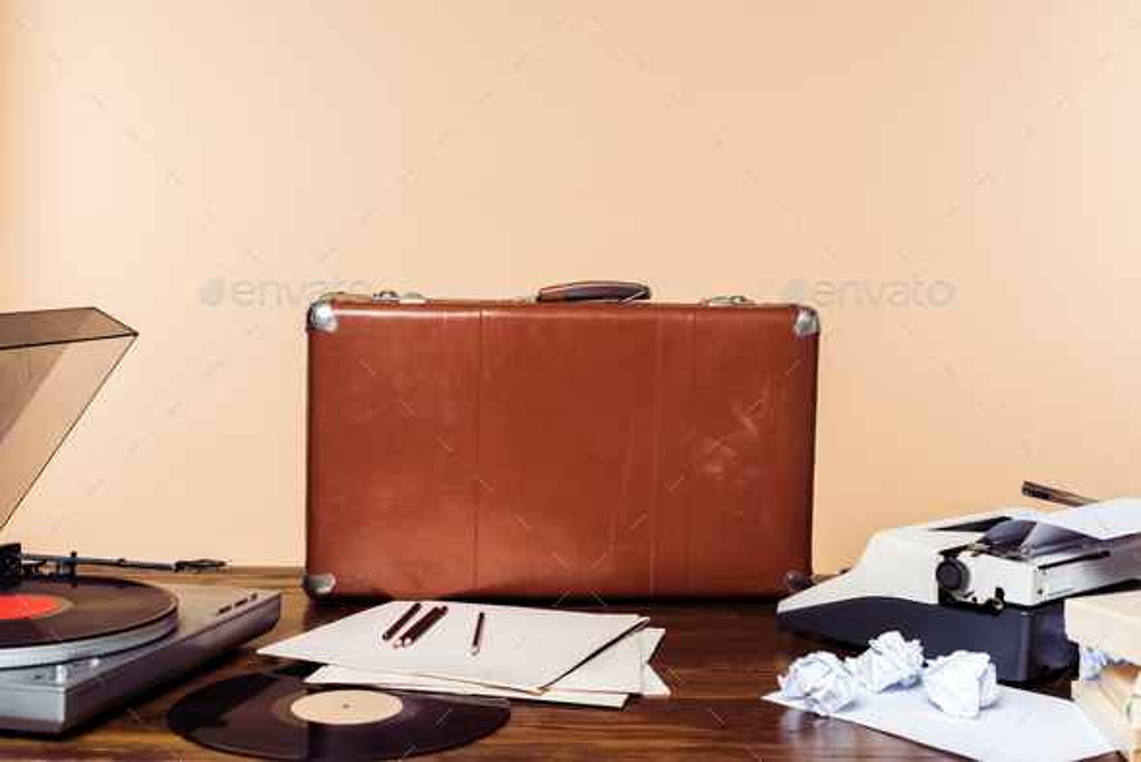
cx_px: 570
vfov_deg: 27.0
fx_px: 1585
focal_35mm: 50
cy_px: 381
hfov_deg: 39.6
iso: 125
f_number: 5.6
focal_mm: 50
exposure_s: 1/160
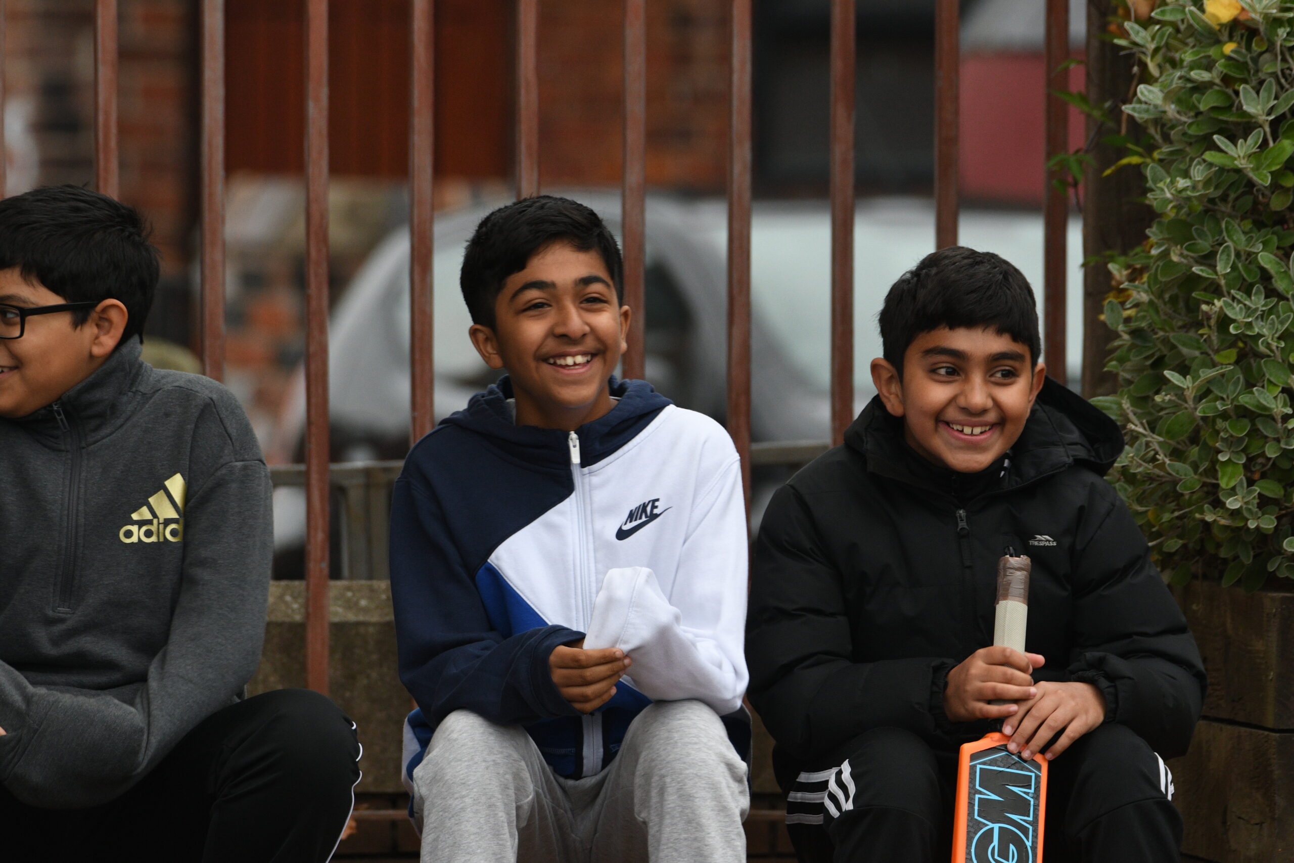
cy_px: 432
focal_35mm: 630
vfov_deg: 2.2
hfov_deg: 3.3
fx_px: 22645
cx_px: 647
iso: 1000
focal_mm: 420
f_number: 8
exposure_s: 1/125
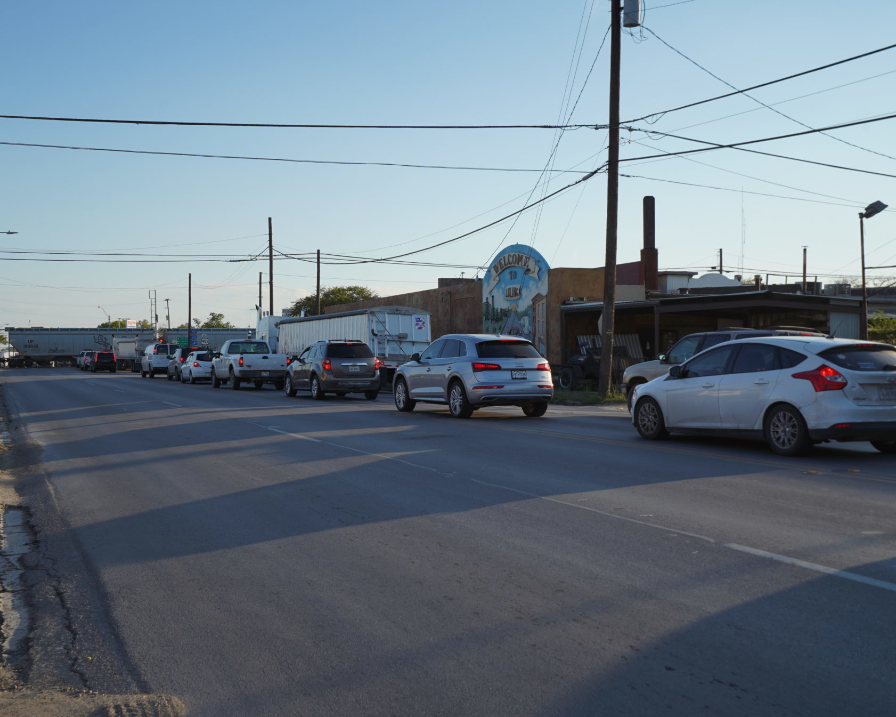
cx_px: 379
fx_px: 1061
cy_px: 363
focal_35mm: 40
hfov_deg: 45.7
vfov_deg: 37.3
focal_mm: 35
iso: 160
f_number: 9
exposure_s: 1/250
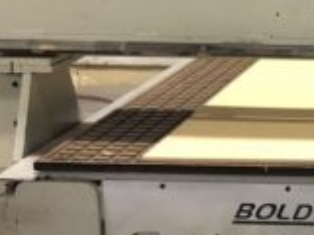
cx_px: 461
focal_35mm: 134
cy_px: 137
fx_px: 1216
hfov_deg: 13.9
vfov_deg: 11.1
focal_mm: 3.99
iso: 64
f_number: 1.8
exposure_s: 1/15
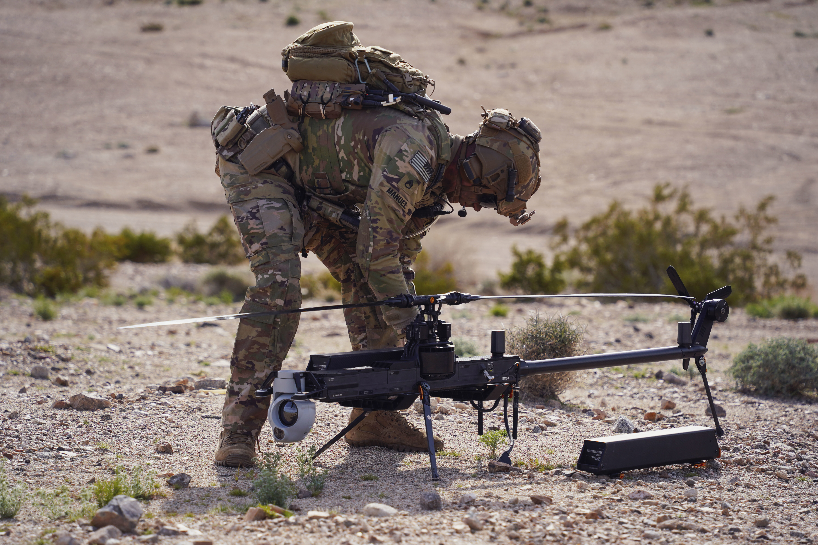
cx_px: 409
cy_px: 272
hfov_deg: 14.3
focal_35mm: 143
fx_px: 3249
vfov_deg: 9.6
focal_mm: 143
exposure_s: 1/1000
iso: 200
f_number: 5
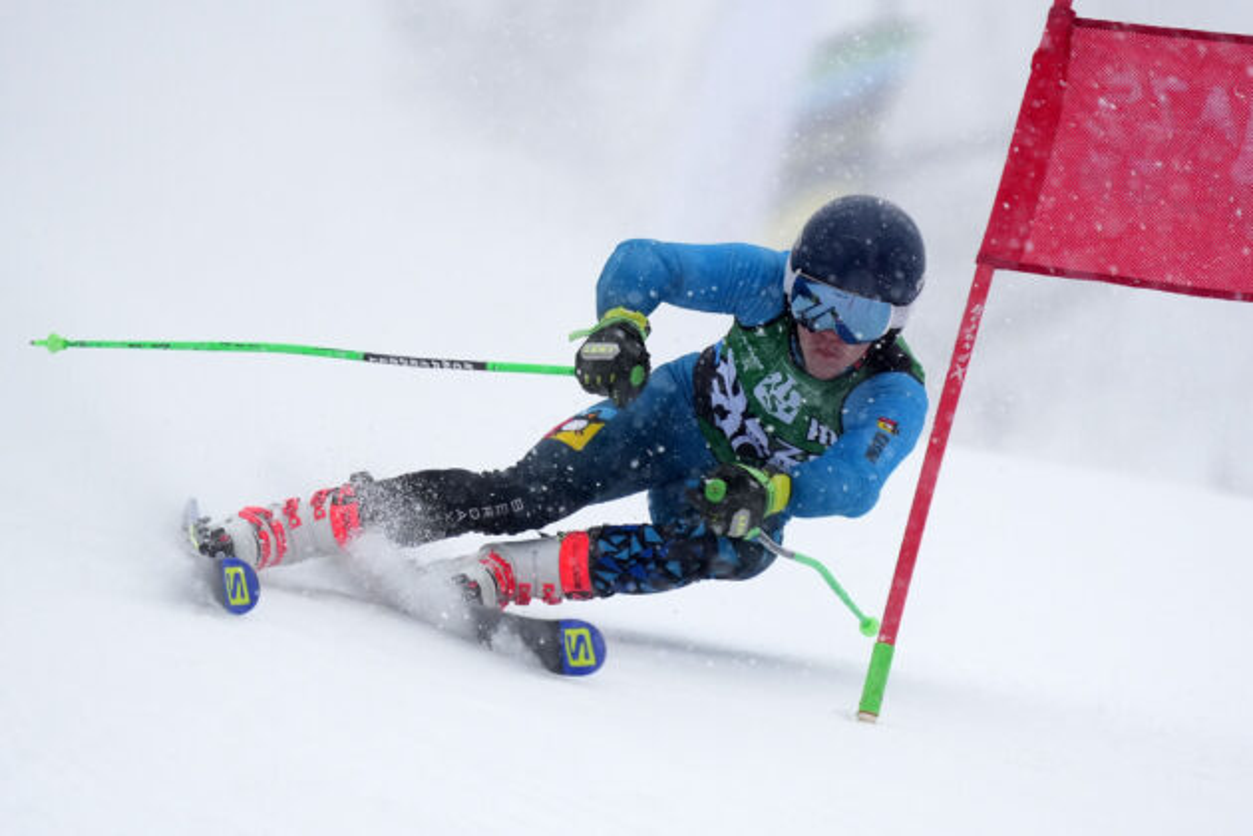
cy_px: 418
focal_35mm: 518
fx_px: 18028
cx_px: 626
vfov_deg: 2.7
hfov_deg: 4.0
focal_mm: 518
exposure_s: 1/1250
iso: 2500
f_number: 6.3
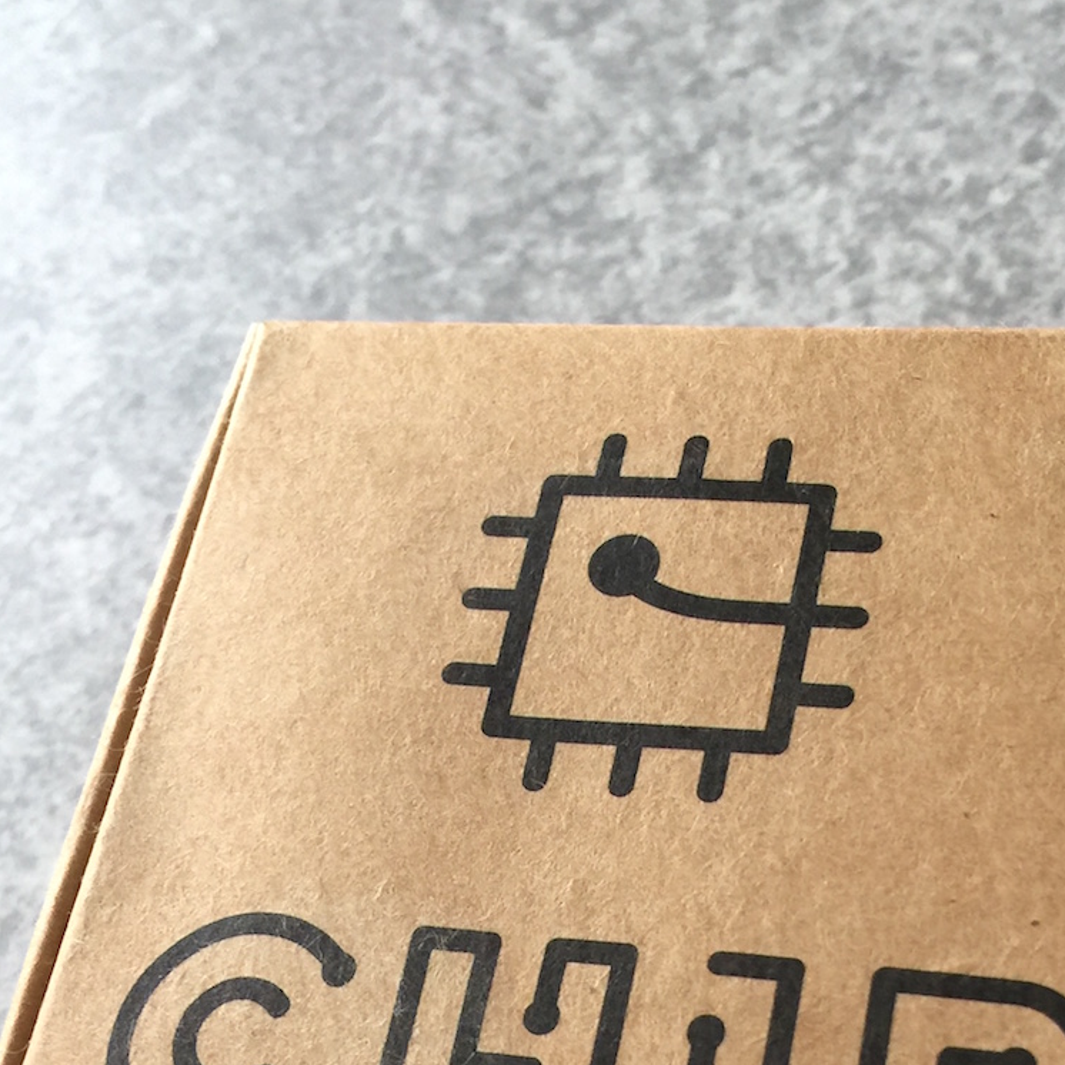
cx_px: 727
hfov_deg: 30.8
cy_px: 888
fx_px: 1914
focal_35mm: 55
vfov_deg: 30.2
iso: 40
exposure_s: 1/15
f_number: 2.2
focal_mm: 4.15
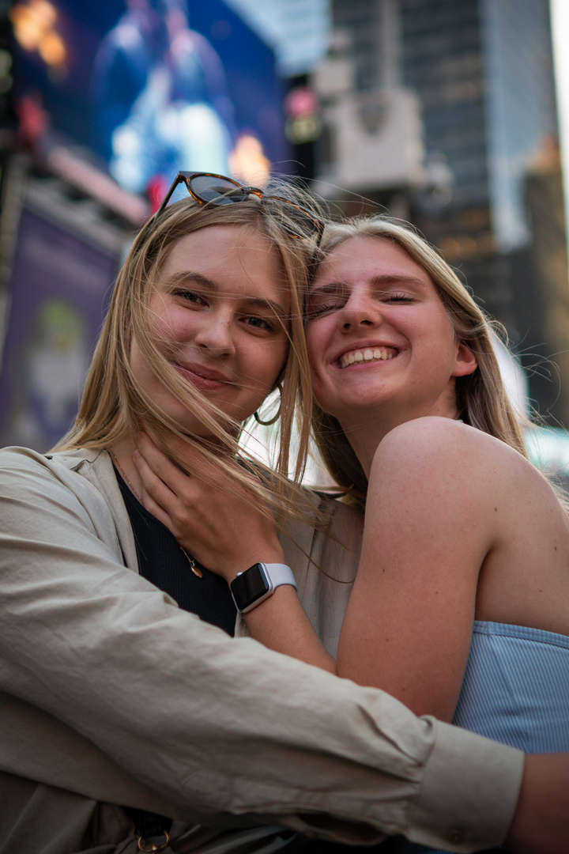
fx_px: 1173
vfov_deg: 40.0
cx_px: 284
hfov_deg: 27.3
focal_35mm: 50
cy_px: 427
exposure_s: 1/1000
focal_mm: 33
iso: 100
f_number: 1.6
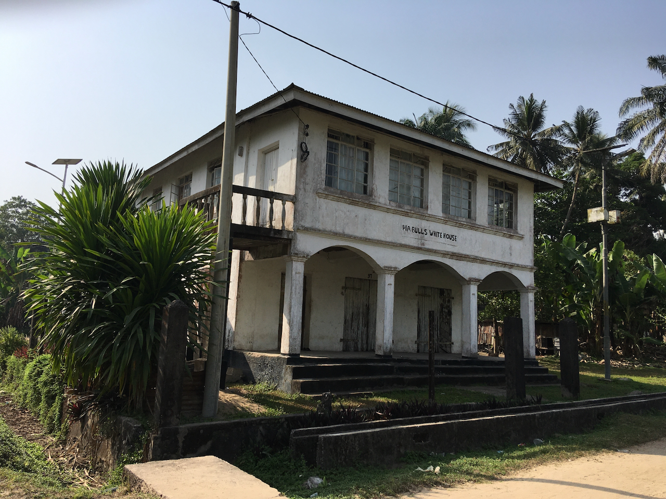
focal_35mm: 29
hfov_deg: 61.7
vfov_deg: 48.2
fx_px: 558
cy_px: 250
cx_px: 333
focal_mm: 4.15
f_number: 2.2
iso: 25
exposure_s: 1/1603
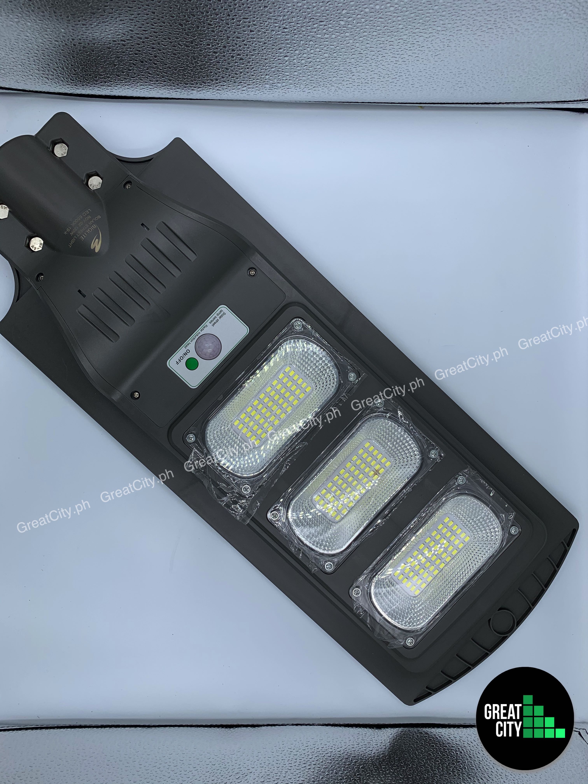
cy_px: 392
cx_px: 294
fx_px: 589
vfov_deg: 67.3
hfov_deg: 53.1
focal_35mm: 26
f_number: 1.8
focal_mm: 4.25
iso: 25
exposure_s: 1/564
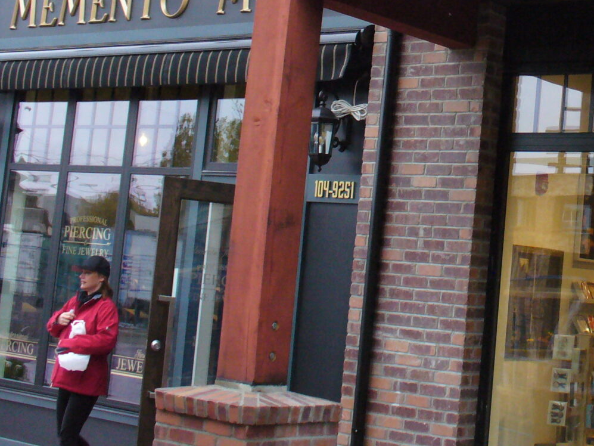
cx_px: 529
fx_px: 1304
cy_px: 31
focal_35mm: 76
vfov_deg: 19.0
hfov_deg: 24.9
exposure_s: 1/100
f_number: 2.8
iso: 200
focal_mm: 6.1
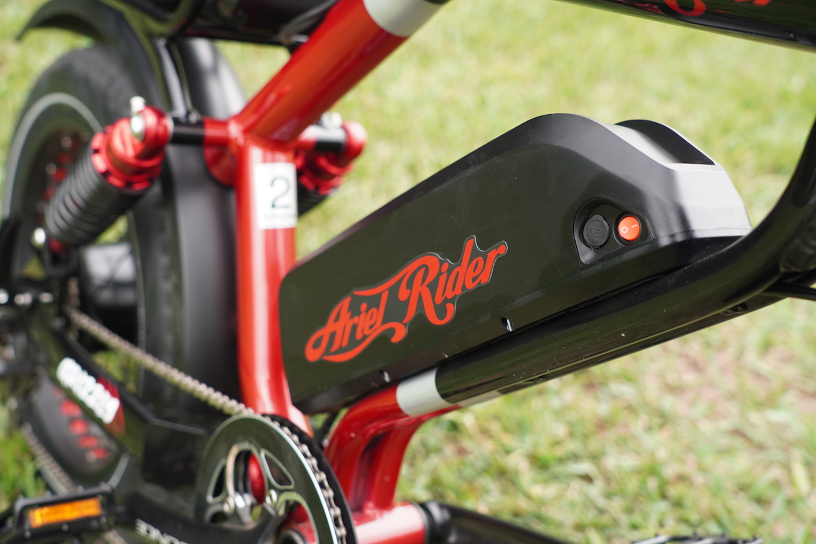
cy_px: 272
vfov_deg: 31.9
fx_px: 952
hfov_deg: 46.4
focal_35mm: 42
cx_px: 408
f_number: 2.8
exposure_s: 1/60
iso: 100
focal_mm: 28
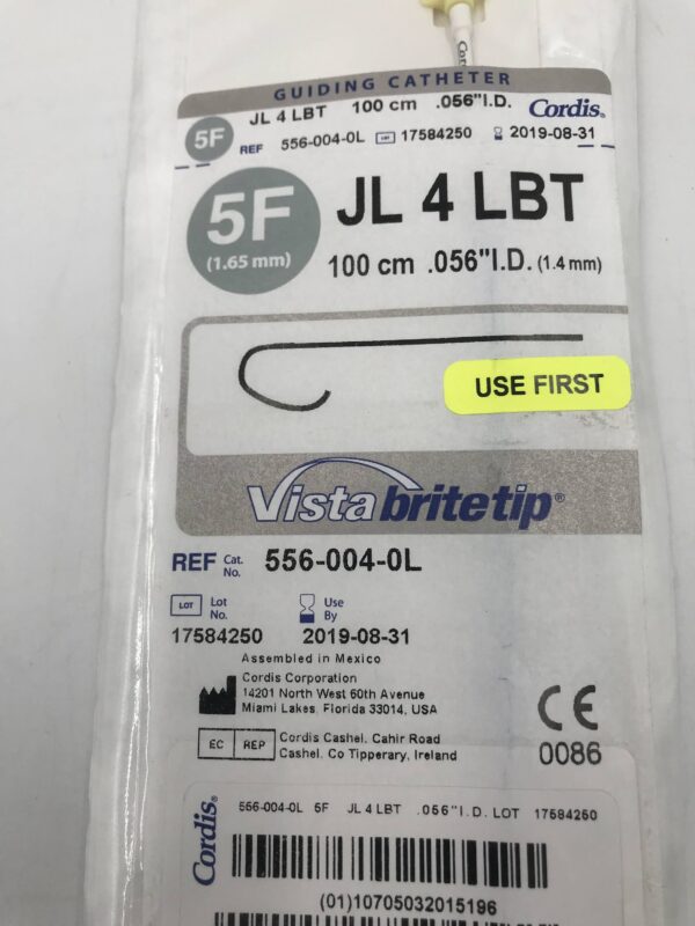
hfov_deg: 49.7
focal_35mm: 28
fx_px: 750
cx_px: 348
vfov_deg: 63.4
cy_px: 463
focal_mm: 3.99
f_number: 1.8
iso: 20
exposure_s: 1/228
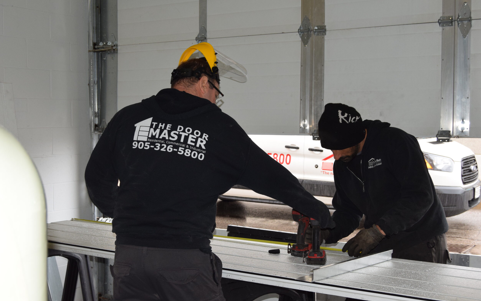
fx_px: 695
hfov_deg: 38.2
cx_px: 236
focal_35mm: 53
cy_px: 160
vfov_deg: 24.4
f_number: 5
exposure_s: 1/100
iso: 800
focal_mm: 34
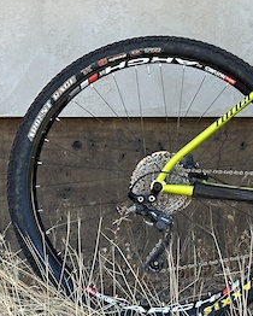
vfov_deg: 13.5
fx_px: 1337
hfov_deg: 10.3
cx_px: 416
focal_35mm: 143
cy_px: 127
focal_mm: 6.86
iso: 50
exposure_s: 1/205
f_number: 1.78
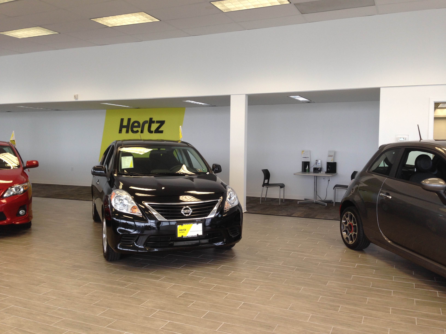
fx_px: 425
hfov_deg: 55.4
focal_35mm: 33
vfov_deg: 42.9
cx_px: 223
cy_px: 167
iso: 50
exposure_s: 1/30
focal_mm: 4.12
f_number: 2.4
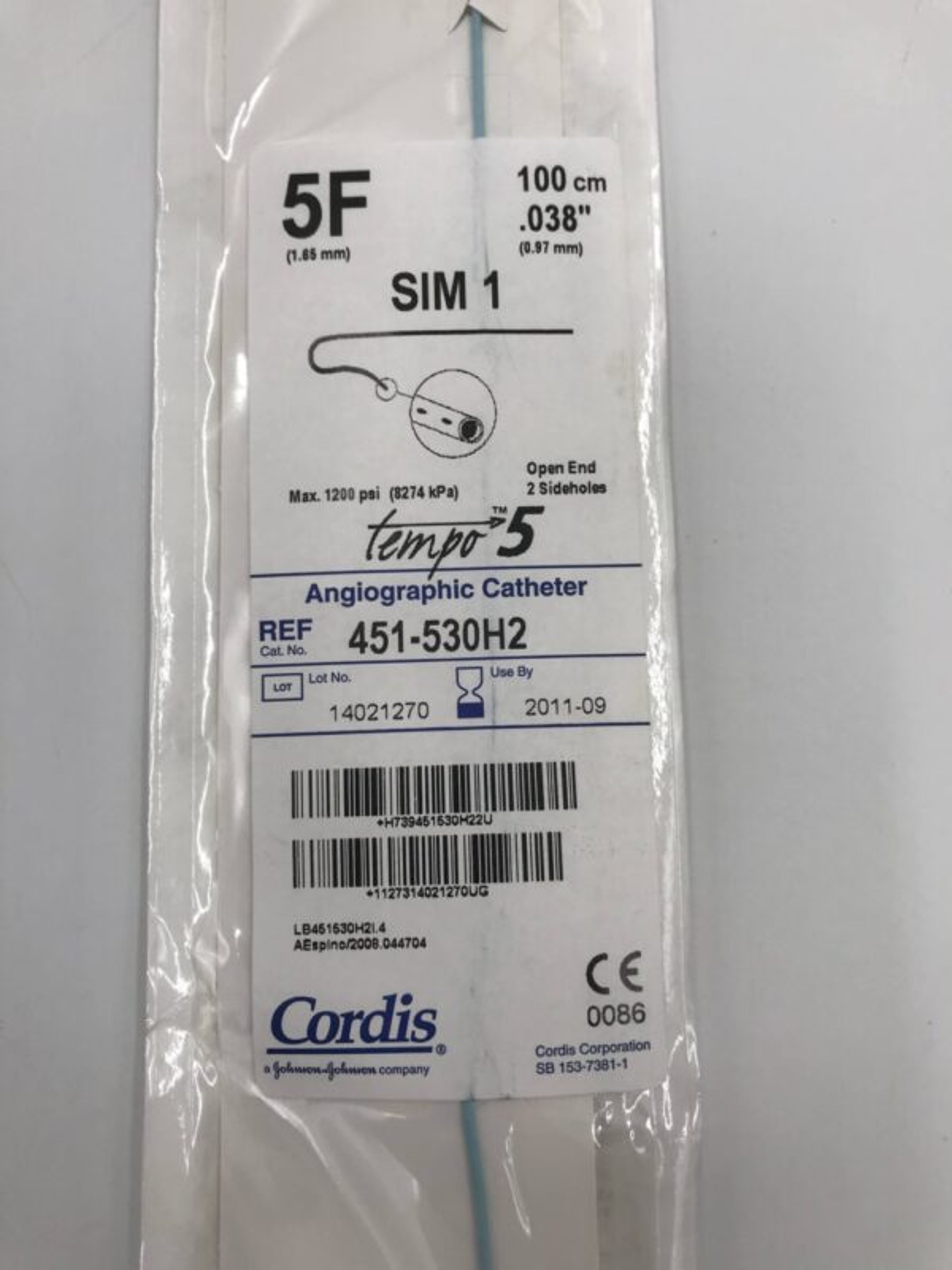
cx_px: 476
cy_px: 635
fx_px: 1027
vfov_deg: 63.4
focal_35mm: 28
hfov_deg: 49.7
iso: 20
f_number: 1.8
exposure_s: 1/178
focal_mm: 3.99
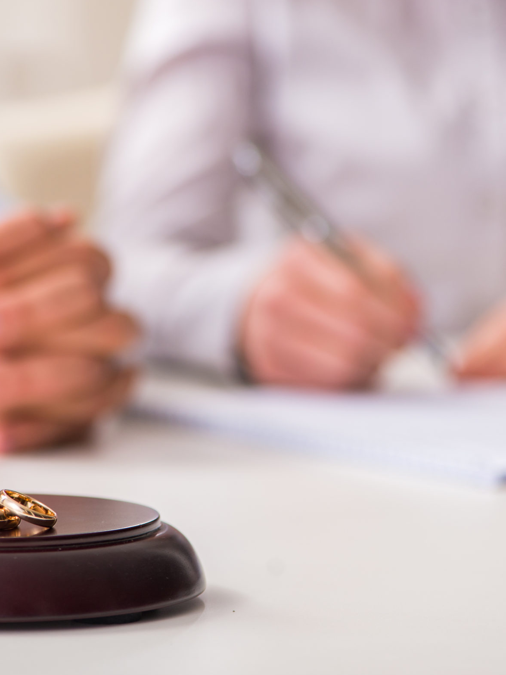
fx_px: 3216
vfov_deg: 12.0
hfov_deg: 9.0
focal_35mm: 165
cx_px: 220
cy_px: 336
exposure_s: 1/100
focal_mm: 105
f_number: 5
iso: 200
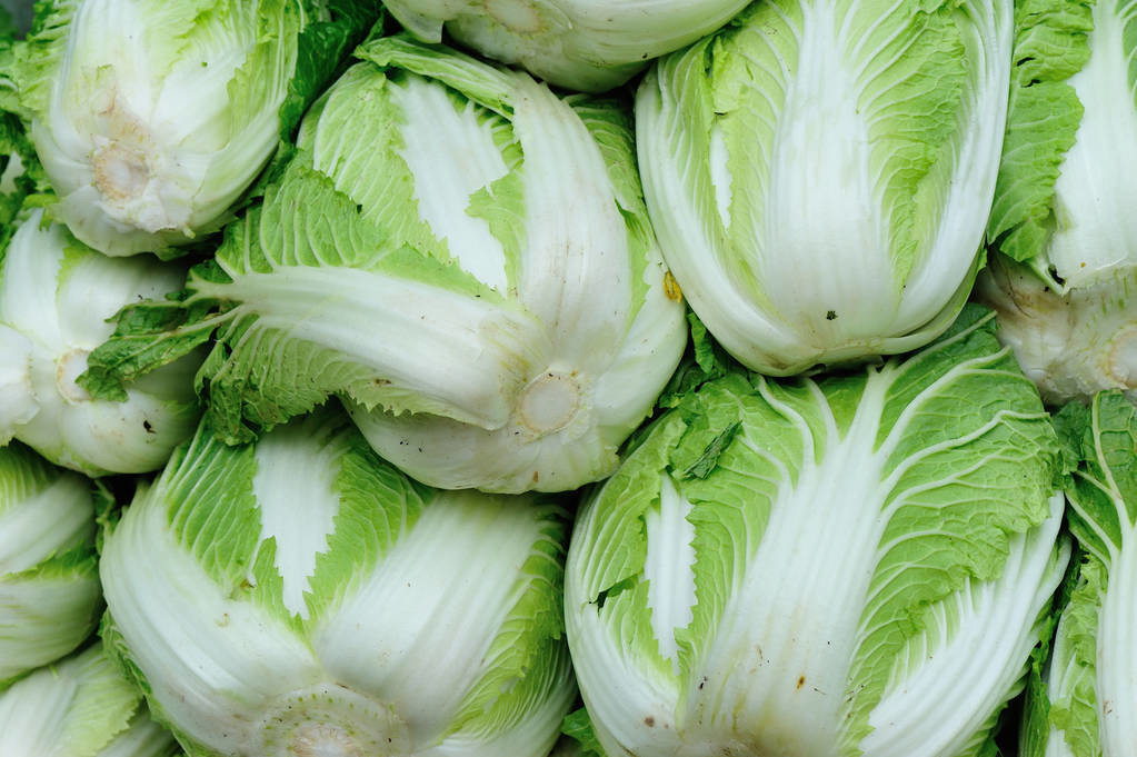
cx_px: 568
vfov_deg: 13.0
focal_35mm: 105
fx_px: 3314
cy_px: 378
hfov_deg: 19.5
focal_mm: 105
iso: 200
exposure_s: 1/400
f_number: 8
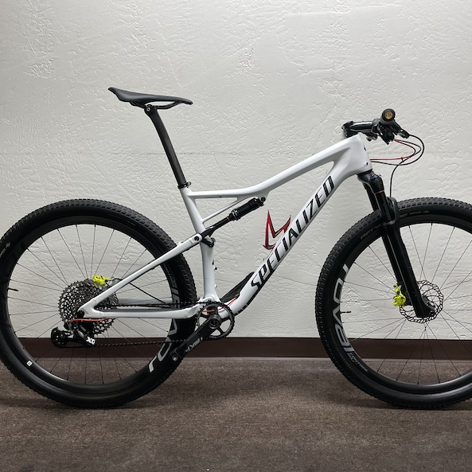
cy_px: 235
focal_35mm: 31
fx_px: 478
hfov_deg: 52.5
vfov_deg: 52.5
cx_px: 257
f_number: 1.6
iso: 100
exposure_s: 1/120
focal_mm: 4.2
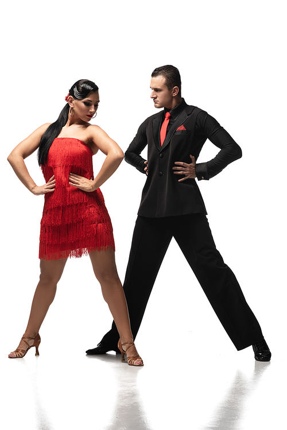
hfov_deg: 16.1
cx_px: 144
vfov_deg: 23.9
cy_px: 215
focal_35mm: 85
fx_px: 1015
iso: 100
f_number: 8
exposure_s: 1/200
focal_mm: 85
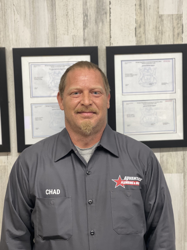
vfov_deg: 30.3
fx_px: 461
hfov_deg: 22.9
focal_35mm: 64
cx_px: 94
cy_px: 125
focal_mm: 7.5
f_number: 2.2
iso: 160
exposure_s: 1/40
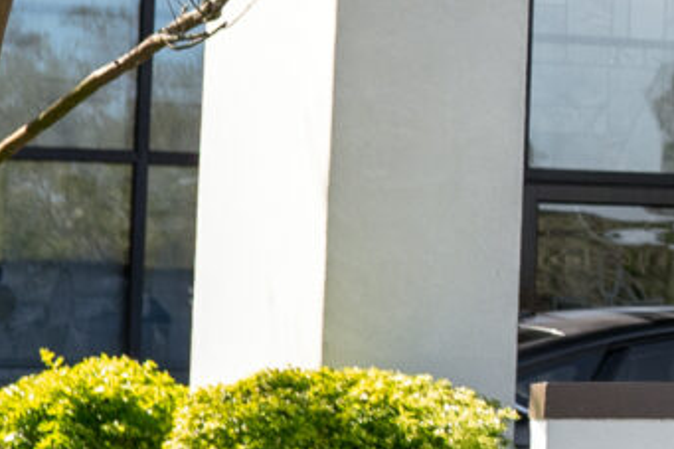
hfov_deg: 7.2
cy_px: -262
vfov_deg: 5.2
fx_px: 4921
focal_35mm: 263
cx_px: 1767
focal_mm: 35
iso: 320
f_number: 3.5
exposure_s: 1/1000
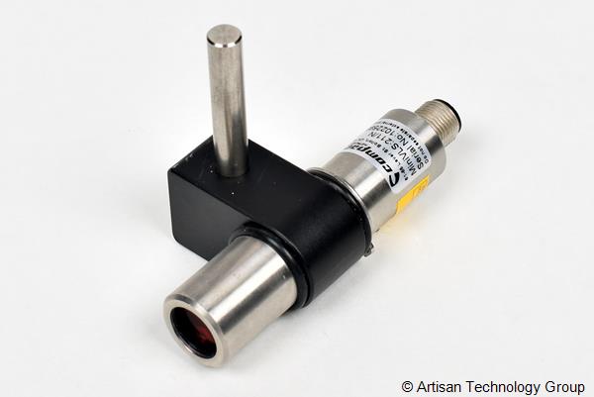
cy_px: 198
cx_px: 297
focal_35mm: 57
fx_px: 941
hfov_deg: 35.0
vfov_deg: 23.8
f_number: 10
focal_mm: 38
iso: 100
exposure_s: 1/200
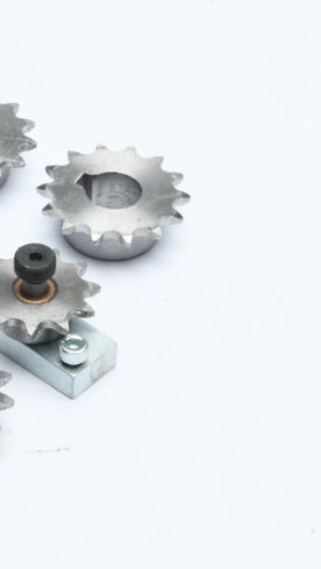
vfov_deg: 14.2
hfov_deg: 8.0
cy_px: 248
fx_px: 2282
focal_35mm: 151
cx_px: -26
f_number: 22
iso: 500
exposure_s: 1/200
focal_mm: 70
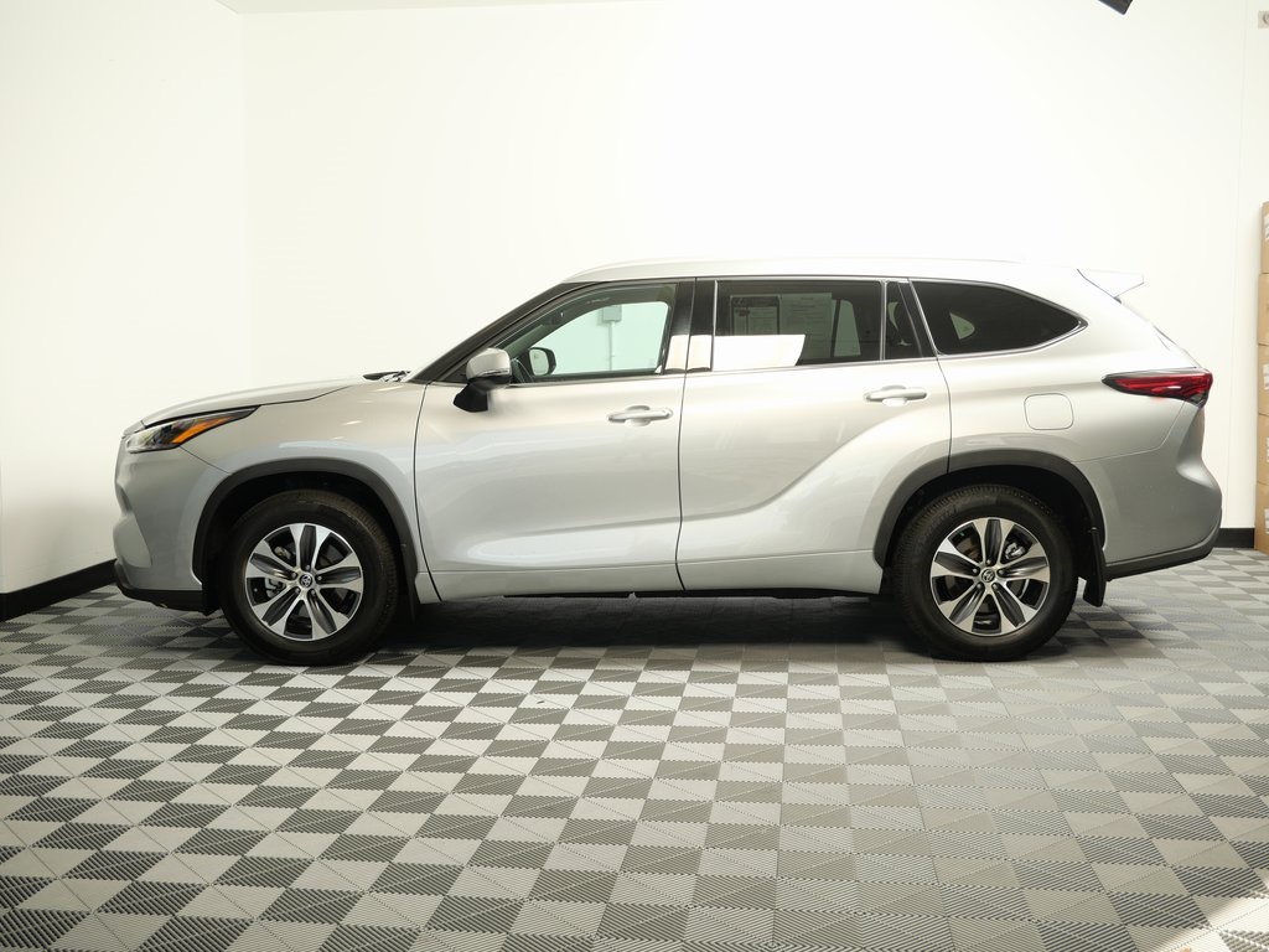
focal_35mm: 36
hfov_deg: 51.4
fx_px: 1320
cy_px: 476
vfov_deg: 39.7
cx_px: 634
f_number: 5
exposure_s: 1/100
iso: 250
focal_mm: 18
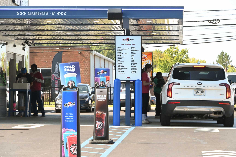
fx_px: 1048
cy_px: 78
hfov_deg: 12.8
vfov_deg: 8.6
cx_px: 118
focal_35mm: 160
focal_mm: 160
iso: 6400
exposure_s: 1/3200
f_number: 9
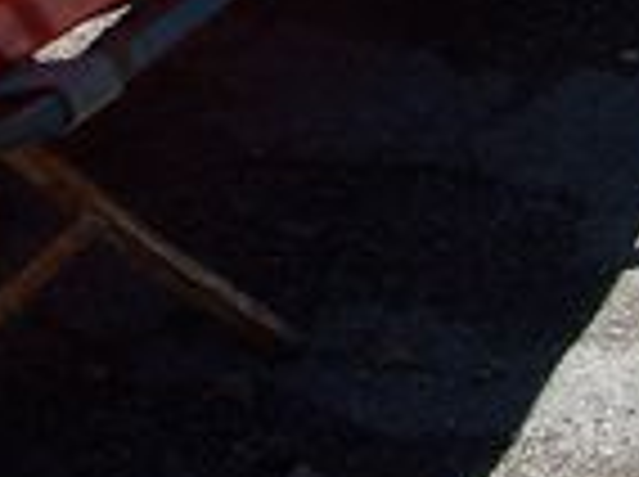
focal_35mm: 134
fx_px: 2469
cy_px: -124
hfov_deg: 14.4
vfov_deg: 10.8
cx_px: -40
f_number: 4
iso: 80
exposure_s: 1/640
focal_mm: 6.3
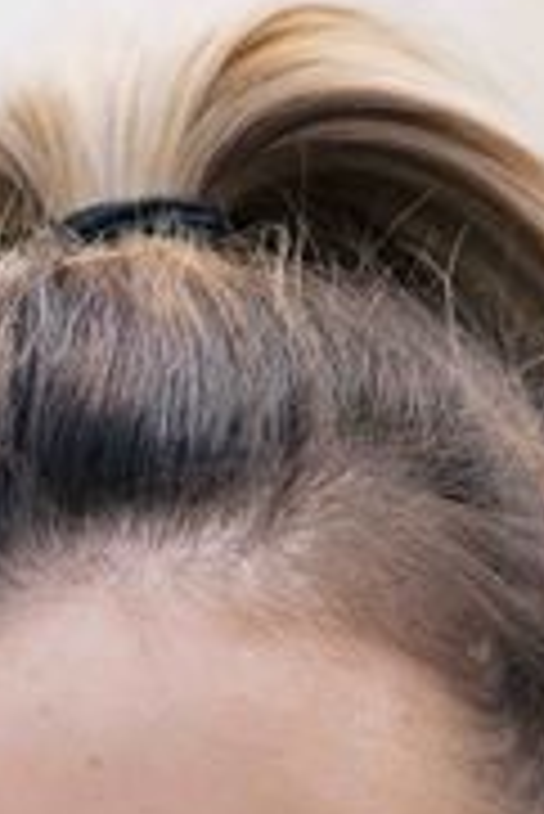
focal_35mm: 480
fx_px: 10858
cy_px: 1808
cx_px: 130
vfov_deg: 4.2
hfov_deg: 2.9
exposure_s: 1/320
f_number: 3.5
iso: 100
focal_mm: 85
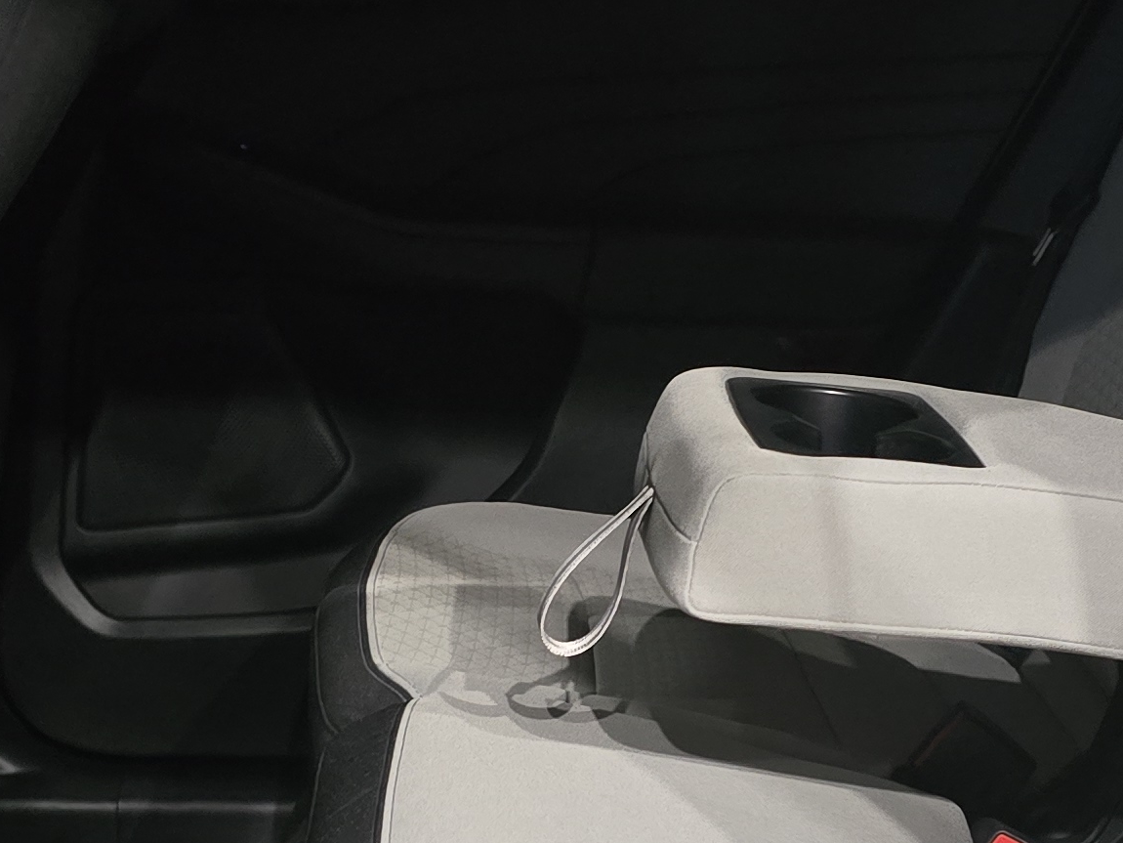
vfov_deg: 18.3
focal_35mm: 80
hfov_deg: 24.4
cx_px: 645
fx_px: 2596
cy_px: 682
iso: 1250
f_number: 1.7
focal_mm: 6.3
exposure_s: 1/40
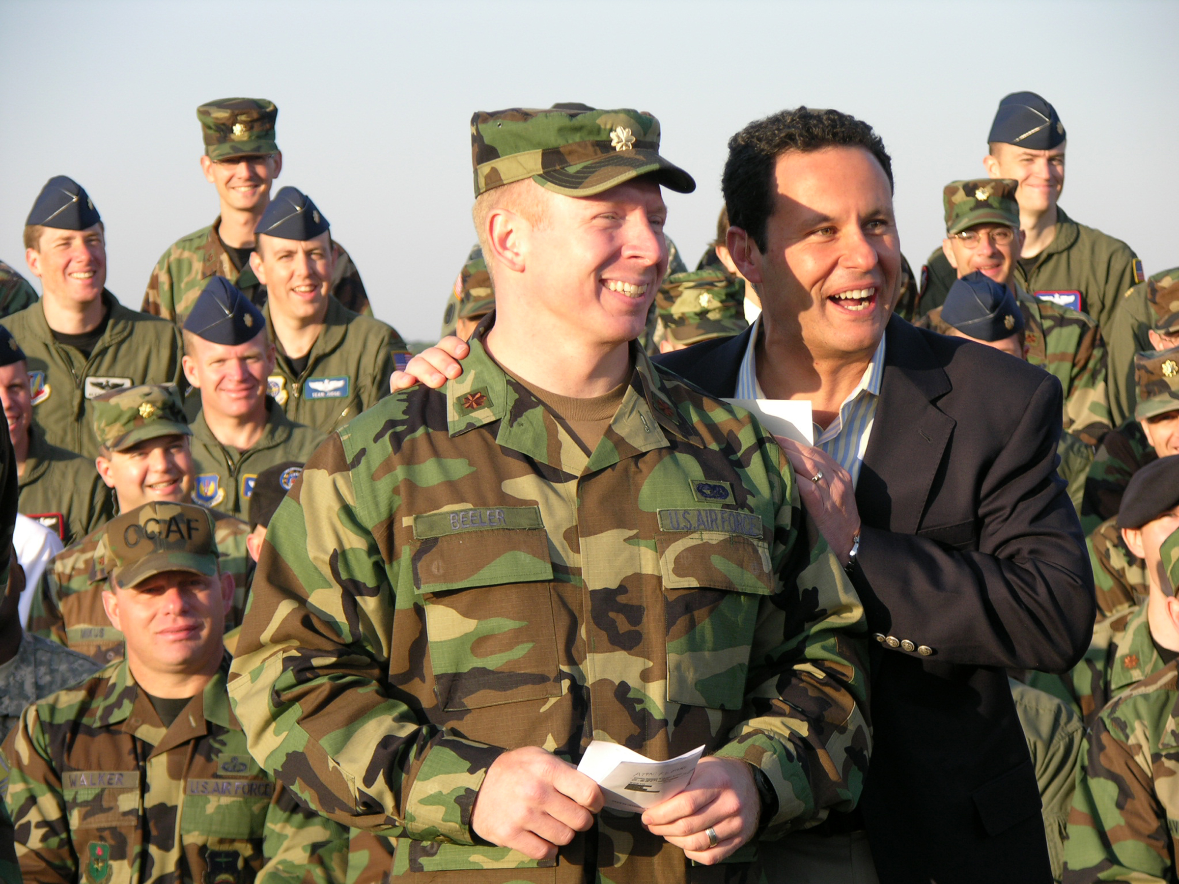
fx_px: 5109
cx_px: 590
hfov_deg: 13.2
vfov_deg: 9.9
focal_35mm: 150
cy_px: 442
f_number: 3.9
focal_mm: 37.7
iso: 50
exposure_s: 1/173
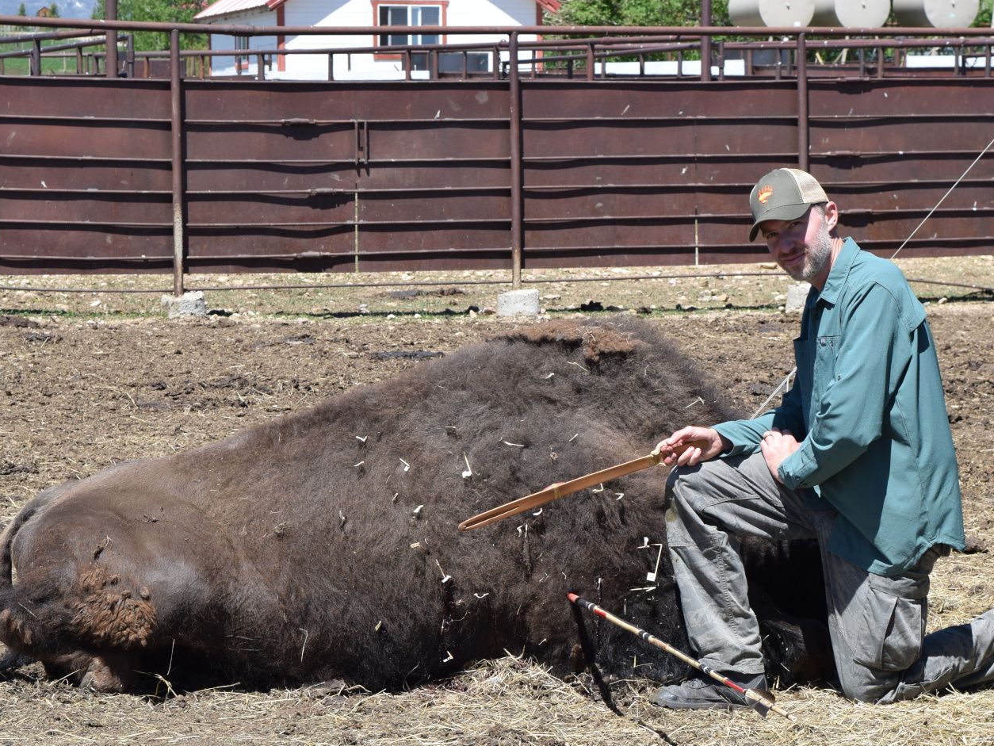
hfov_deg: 17.1
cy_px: 388
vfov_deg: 12.9
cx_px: 508
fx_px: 3303
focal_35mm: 115
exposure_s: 1/320
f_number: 9
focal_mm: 50
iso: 200
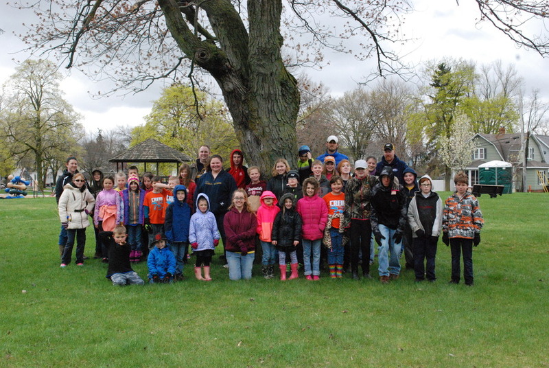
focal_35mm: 48
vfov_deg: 28.2
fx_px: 733
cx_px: 274
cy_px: 184
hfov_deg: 41.1
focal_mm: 32
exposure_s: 1/640
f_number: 13
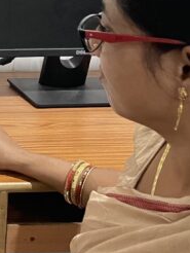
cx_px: -213
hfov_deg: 13.1
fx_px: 694
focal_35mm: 95
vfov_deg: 20.2
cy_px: 27
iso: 500
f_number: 1.6
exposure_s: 1/50
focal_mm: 4.2
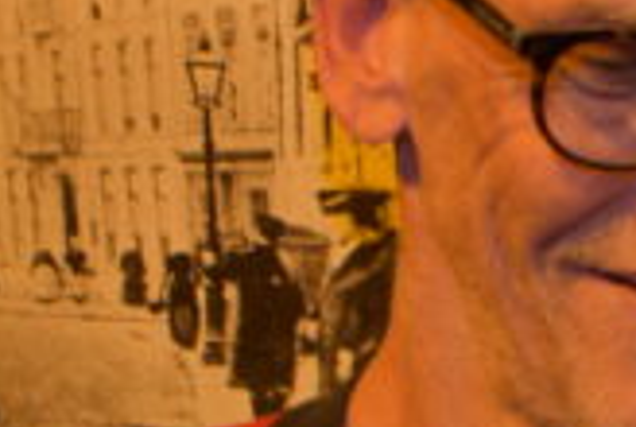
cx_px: 1423
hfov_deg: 9.4
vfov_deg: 6.8
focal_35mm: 200
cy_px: 728
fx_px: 3540
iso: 800
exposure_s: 1/60
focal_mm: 32
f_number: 3.8
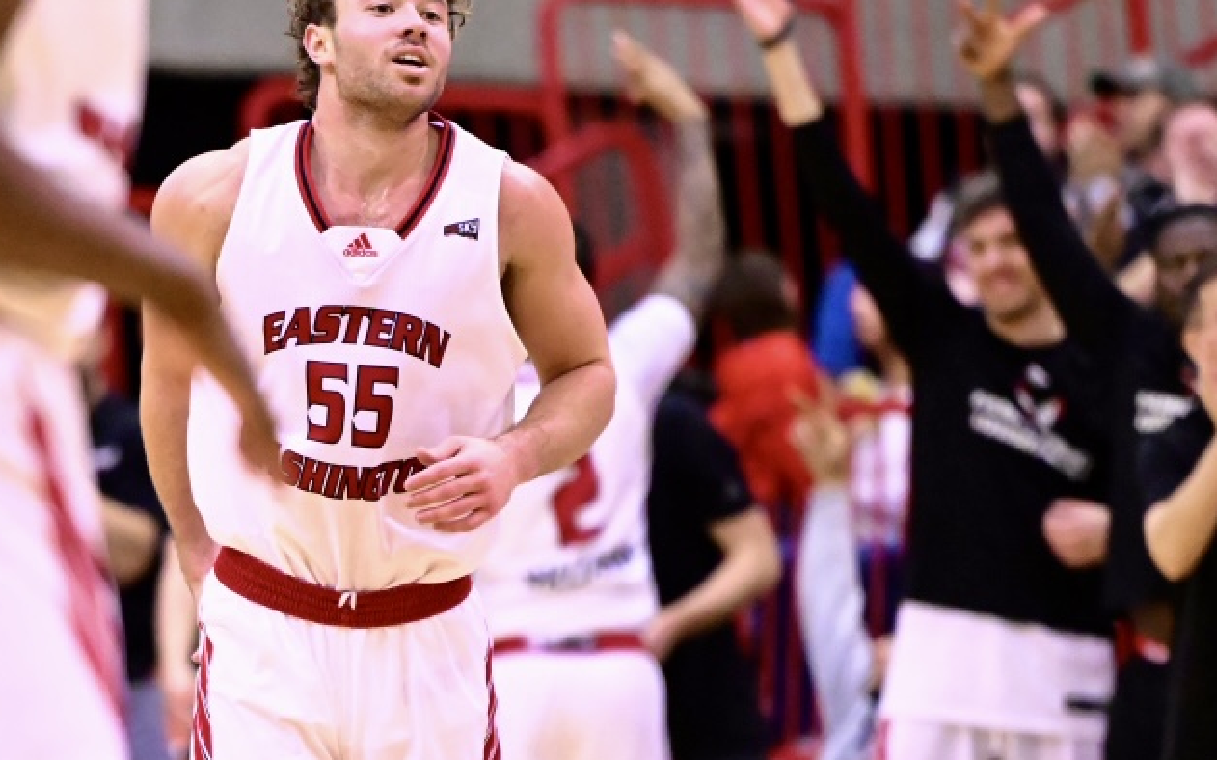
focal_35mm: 247
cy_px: 348
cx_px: 696
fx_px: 8190
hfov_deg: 8.5
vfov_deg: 5.3
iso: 8000
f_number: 2.8
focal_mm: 195
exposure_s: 1/1250
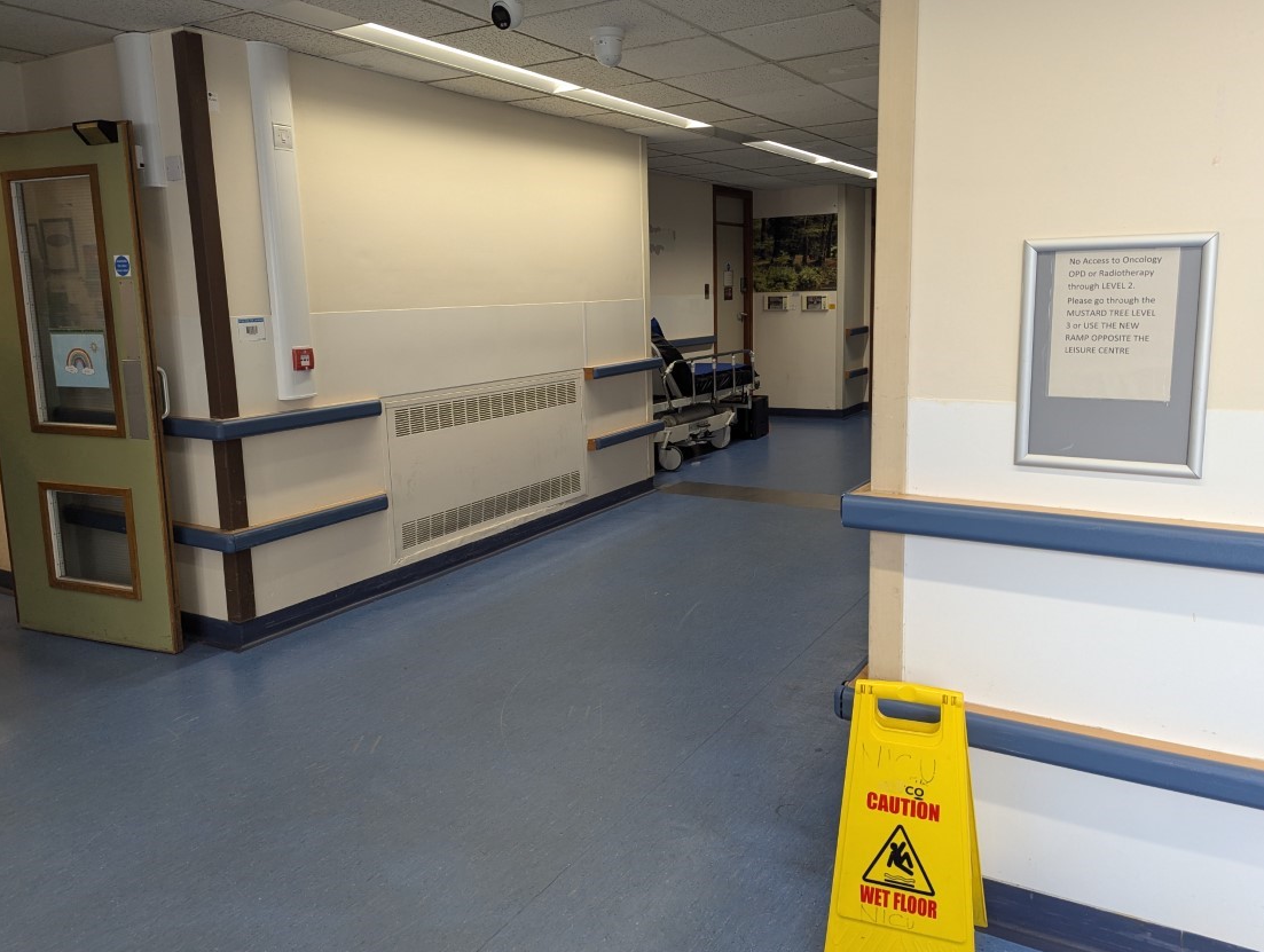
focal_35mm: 26
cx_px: 664
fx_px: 951
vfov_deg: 53.1
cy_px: 441
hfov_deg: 67.2
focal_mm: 6.81
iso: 147
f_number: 1.85
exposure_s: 1/100
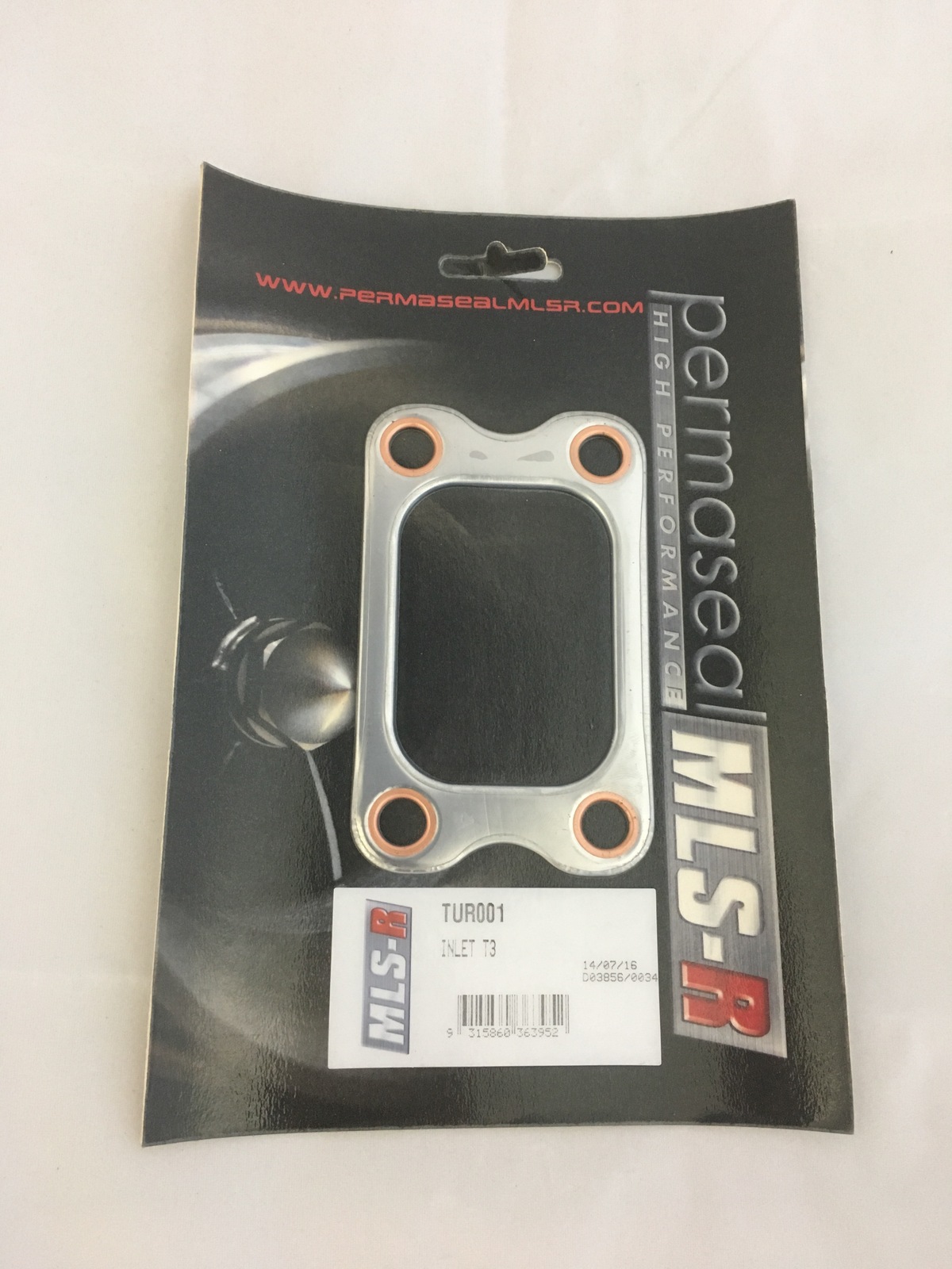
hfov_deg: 48.2
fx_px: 1063
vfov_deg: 61.7
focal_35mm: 29
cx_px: 476
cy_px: 634
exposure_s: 1/33
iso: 200
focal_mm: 4.15
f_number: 2.2
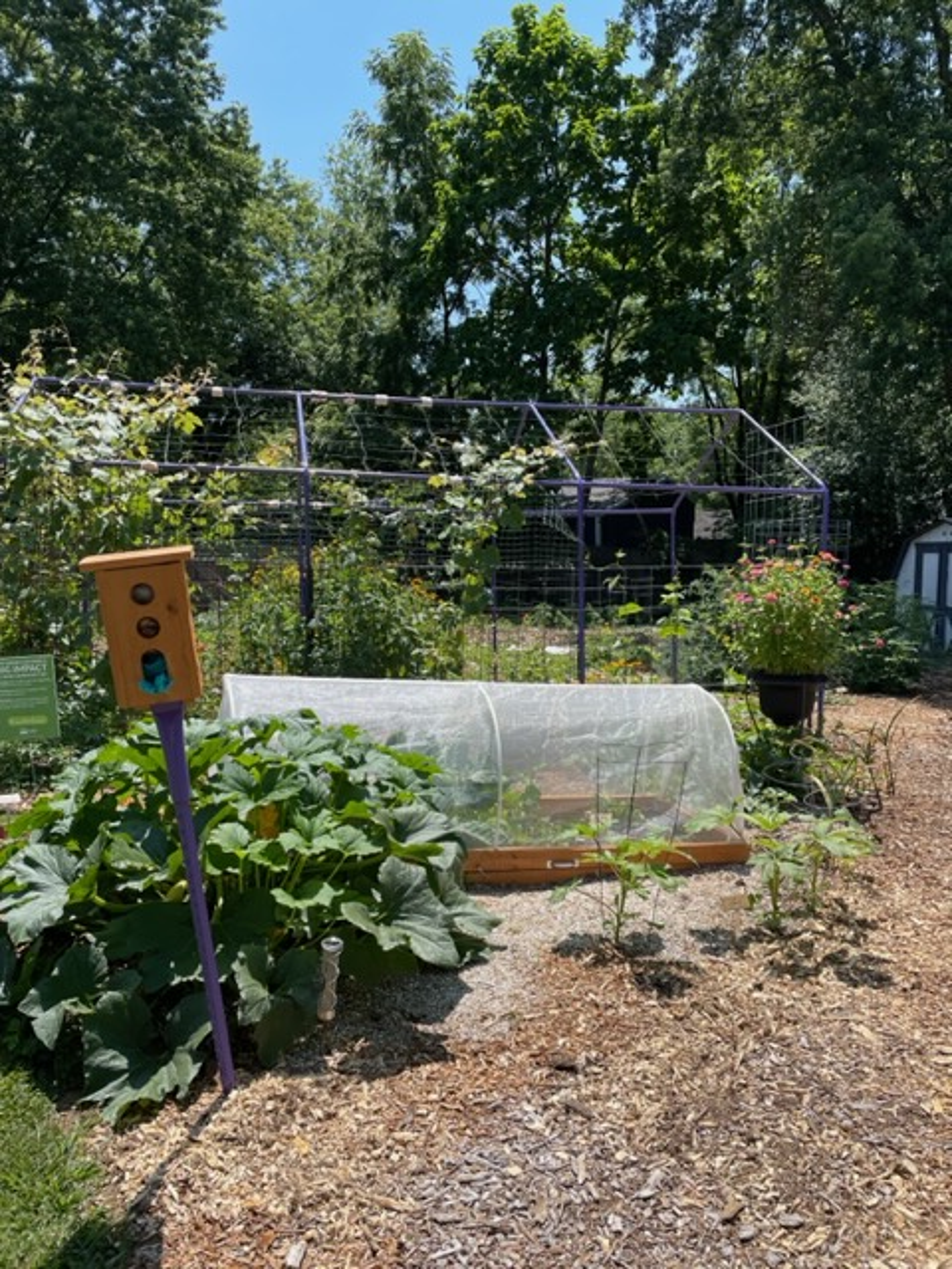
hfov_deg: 53.1
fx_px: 953
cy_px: 634
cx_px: 476
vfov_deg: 67.3
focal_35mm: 26
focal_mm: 4.2
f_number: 1.6
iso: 32
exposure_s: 1/2506
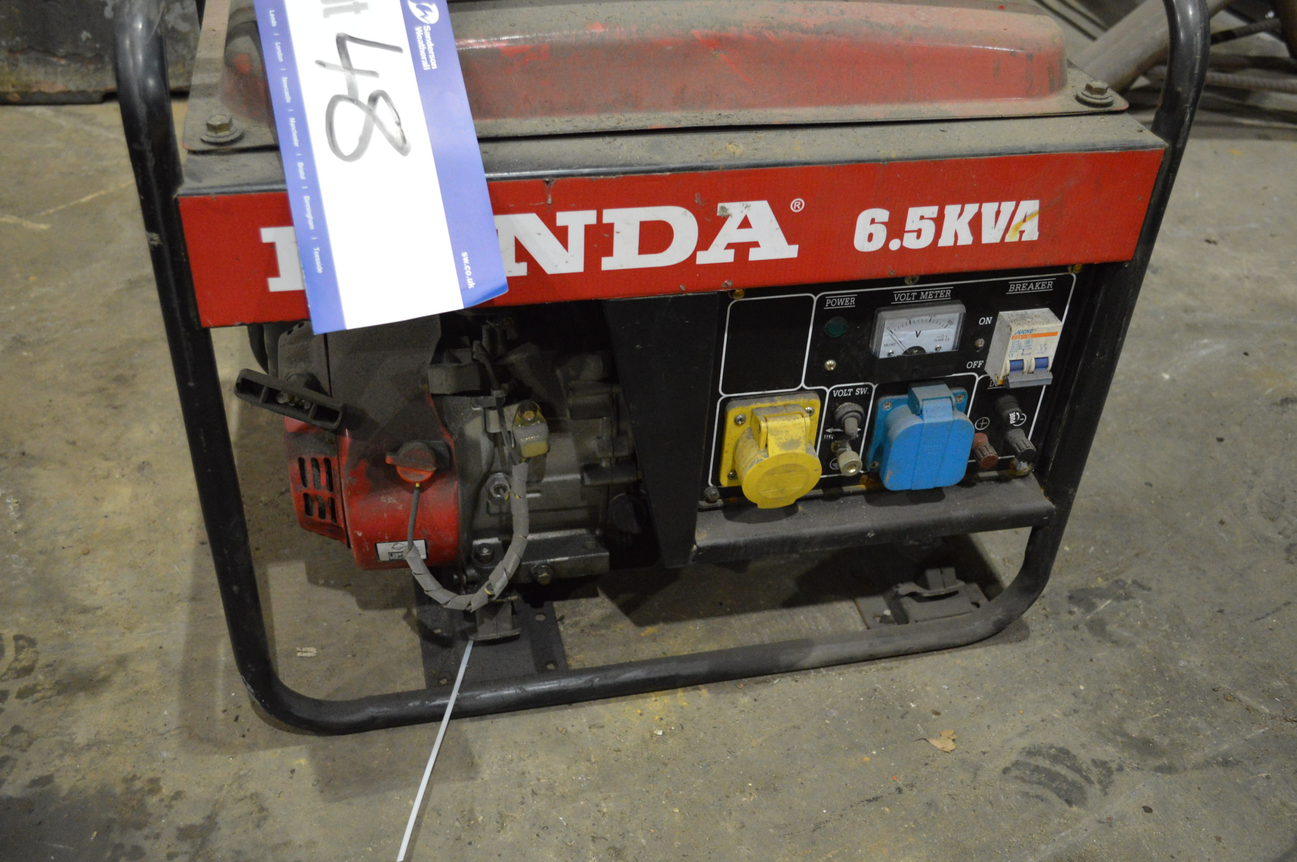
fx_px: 1188
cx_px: 648
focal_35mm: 33
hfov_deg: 57.3
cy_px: 431
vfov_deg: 39.9
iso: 2500
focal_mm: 22
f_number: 4
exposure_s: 1/60
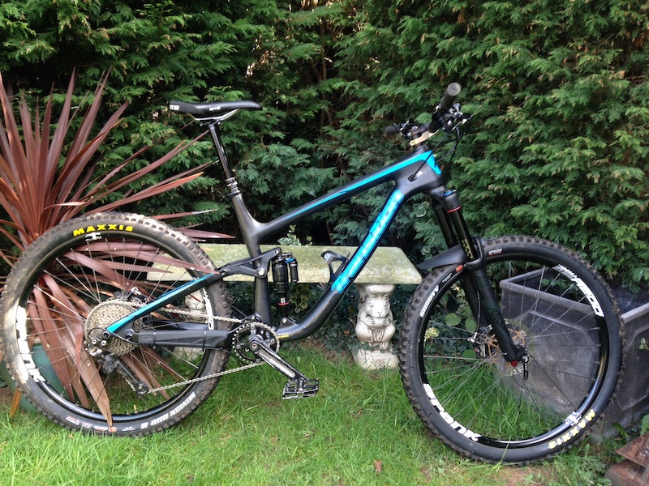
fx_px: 619
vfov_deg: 42.9
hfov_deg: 55.4
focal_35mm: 33
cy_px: 243
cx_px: 324
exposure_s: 1/40
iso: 50
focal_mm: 4.12
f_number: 2.4
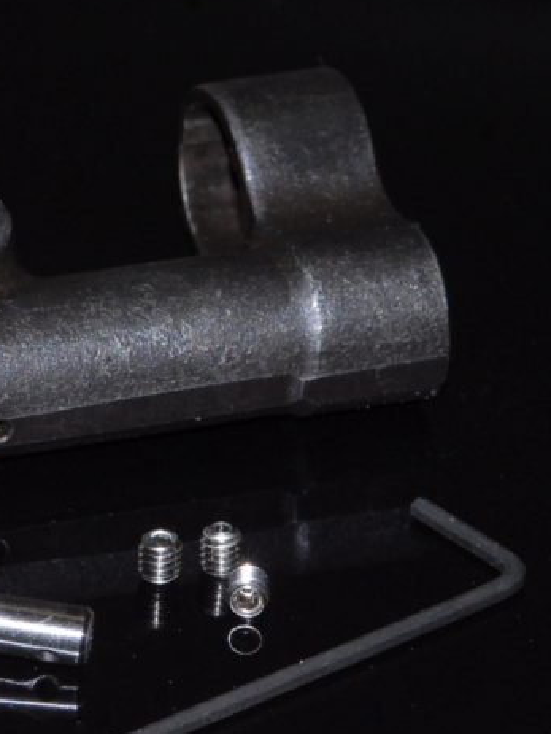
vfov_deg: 5.9
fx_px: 7126
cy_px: 446
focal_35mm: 336
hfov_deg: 4.4
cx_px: 5
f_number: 16
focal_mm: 105
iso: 400
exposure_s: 1/60
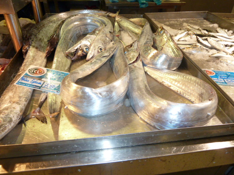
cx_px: 117
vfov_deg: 54.9
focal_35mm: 25
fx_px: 169
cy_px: 88
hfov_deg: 69.4
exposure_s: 1/30
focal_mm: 4.1
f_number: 3.3
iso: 250
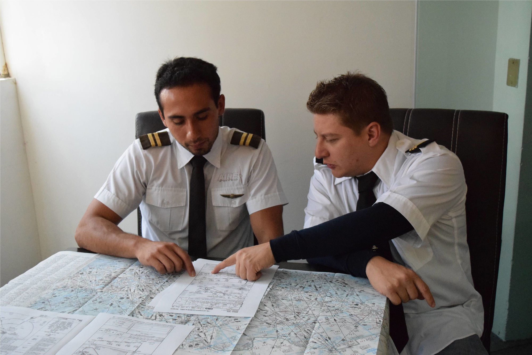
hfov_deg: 49.6
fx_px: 576
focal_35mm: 39
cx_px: 266
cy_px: 178
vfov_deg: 34.2
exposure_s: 1/3200
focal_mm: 26
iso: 6400
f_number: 5.6
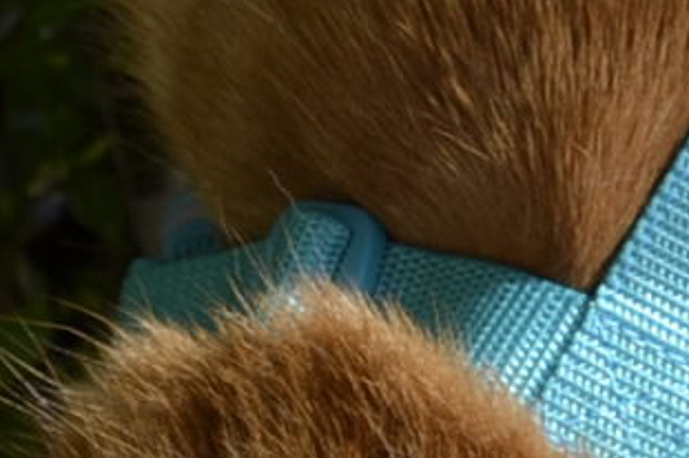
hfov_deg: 5.5
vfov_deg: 3.6
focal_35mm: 375
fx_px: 7173
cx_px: -128
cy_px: 1238
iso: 100
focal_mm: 38
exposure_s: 1/320
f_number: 6.3
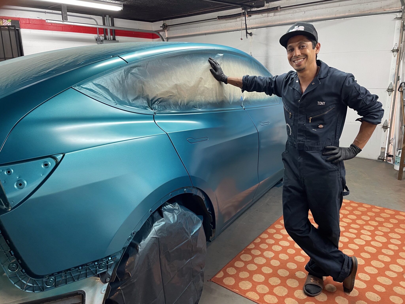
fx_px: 304
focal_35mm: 26
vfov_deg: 53.1
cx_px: 202
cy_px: 152
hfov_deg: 67.3
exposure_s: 1/41
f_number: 1.6
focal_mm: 4.2
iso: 125
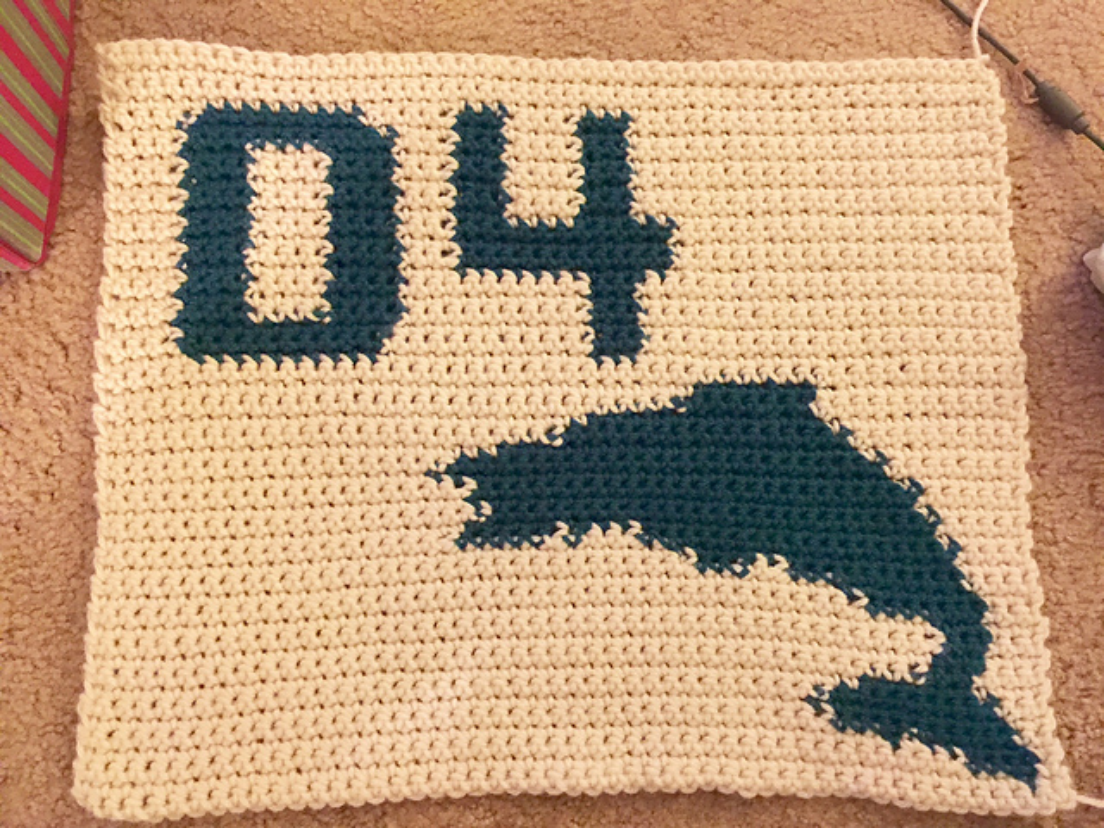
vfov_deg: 48.2
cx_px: 552
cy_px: 414
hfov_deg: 61.7
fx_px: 925
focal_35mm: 29
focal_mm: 4.15
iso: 160
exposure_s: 1/4
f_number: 2.2
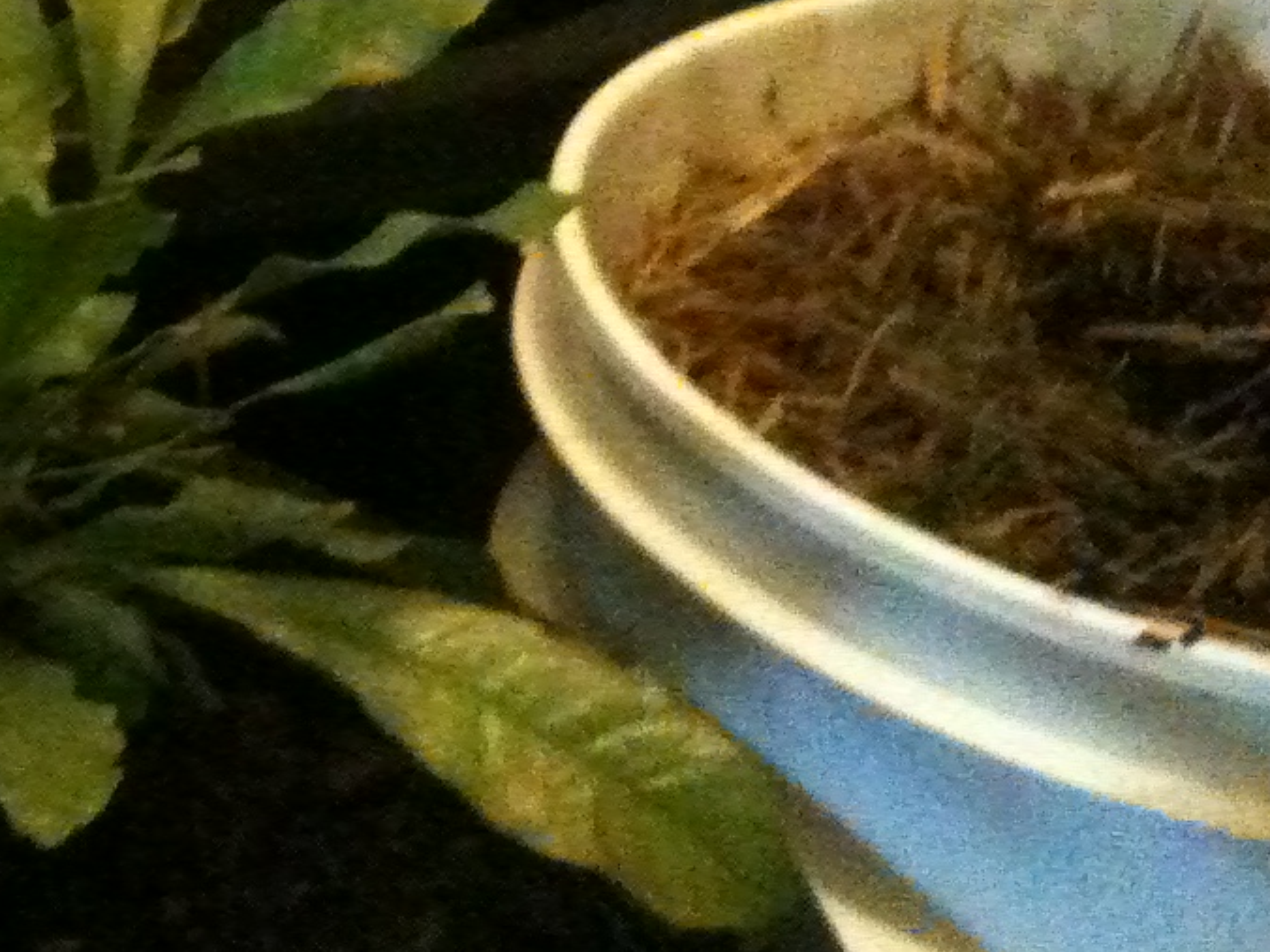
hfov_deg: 17.4
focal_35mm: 106
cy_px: -141
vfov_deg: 13.6
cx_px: -404
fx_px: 3889
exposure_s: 1/10
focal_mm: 3.85
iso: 1000
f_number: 2.8
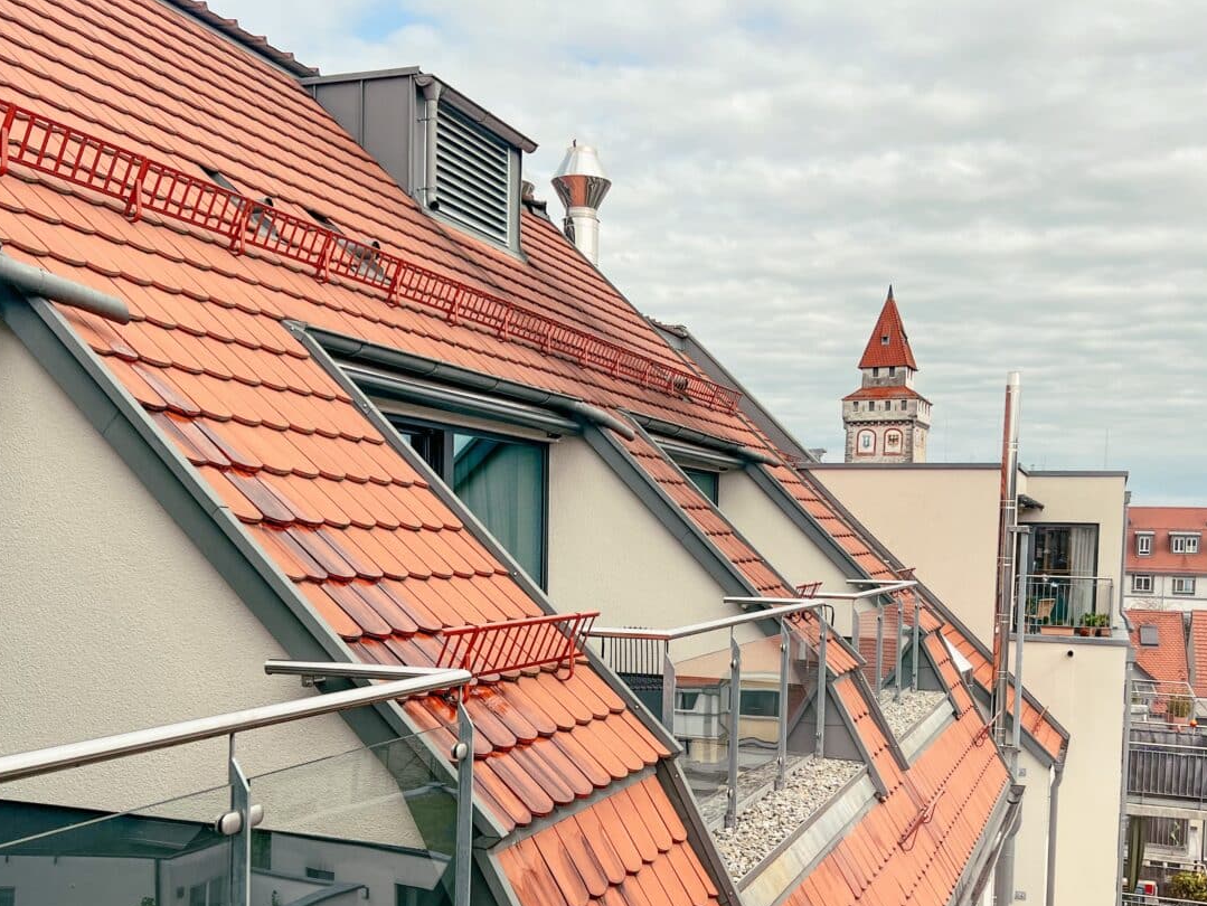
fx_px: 1291
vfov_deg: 38.2
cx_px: 666
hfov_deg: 50.0
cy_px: 607
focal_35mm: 37
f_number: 1.5
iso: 50
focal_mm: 5.7
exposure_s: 1/2700
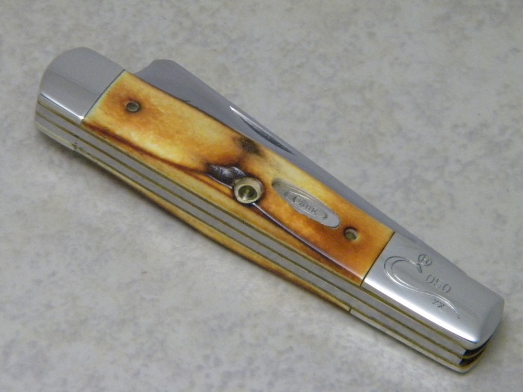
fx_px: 2236
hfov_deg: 13.3
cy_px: 196
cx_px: 262
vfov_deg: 10.0
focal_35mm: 148
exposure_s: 1/41.6
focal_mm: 26.8
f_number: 5
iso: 800
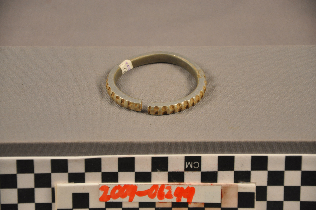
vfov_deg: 8.7
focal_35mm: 158
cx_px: 158
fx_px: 1381
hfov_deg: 13.1
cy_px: 105
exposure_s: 1/50
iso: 800
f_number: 5.6
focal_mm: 105
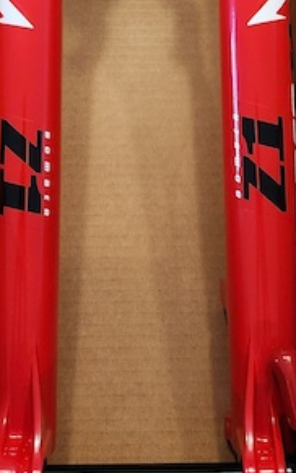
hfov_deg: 19.4
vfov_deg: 27.3
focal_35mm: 67
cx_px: 158
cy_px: -81
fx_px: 864
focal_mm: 5.4
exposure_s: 1/120
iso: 500
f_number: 1.8
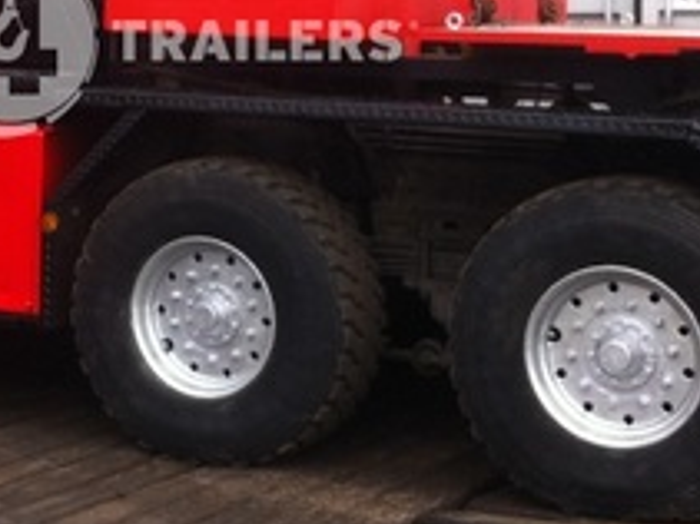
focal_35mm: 102
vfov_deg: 14.3
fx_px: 2061
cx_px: 23
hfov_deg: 18.8
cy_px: 38
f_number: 2.8
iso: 80
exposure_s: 1/293
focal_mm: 3.85
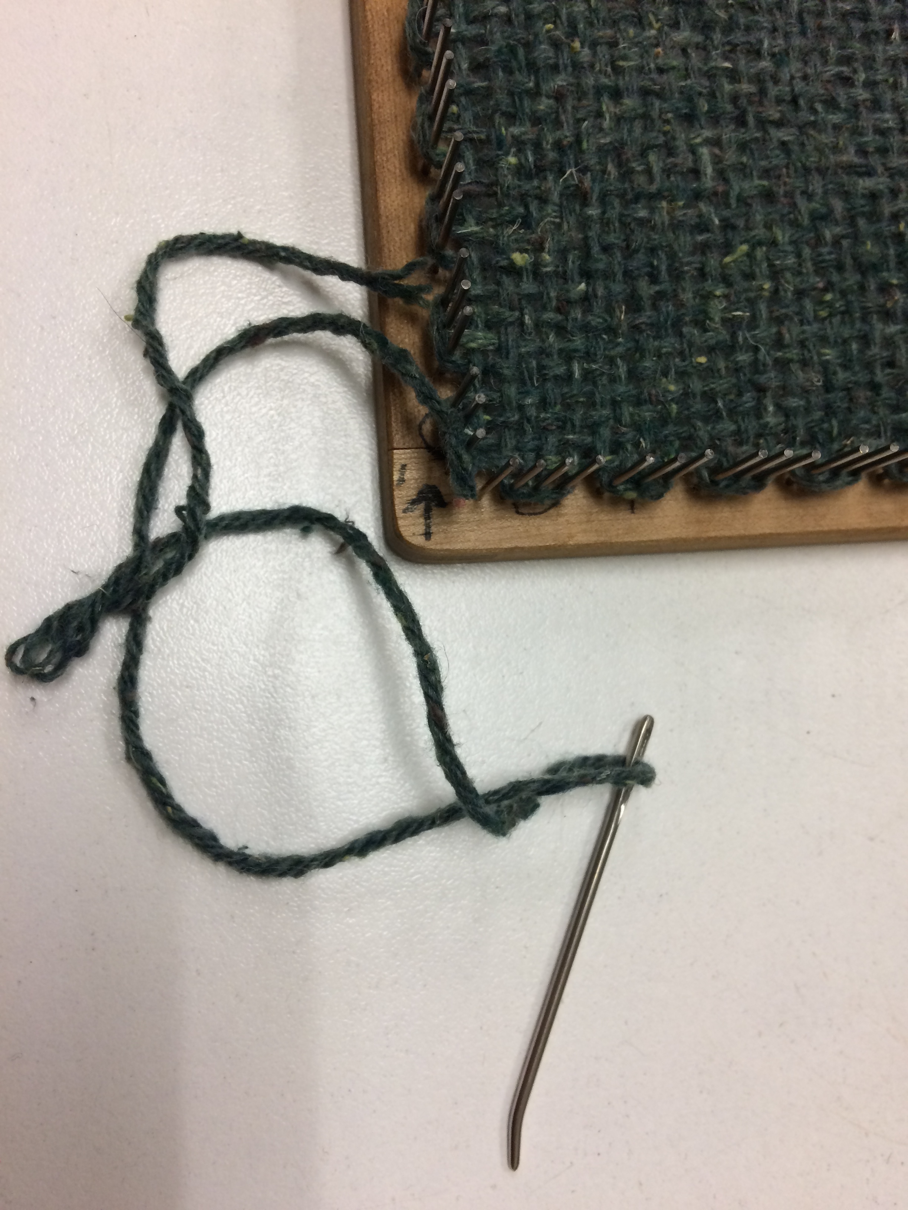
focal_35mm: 29
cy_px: 605
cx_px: 454
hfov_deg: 48.2
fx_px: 1014
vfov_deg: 61.7
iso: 40
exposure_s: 1/30
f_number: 2.2
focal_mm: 4.15
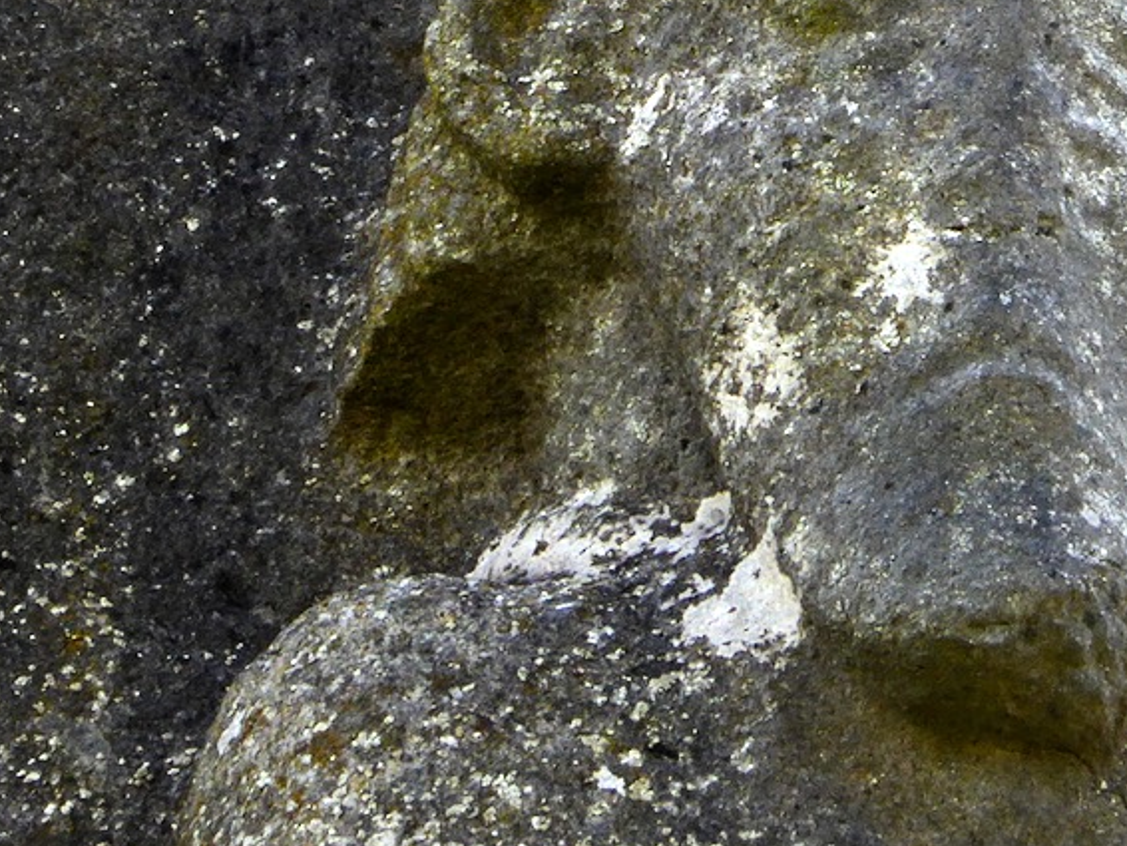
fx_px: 17002
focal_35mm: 522
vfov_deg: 2.8
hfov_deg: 3.8
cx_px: 998
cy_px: 10
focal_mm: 41.4
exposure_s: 1/100
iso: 100
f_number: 8
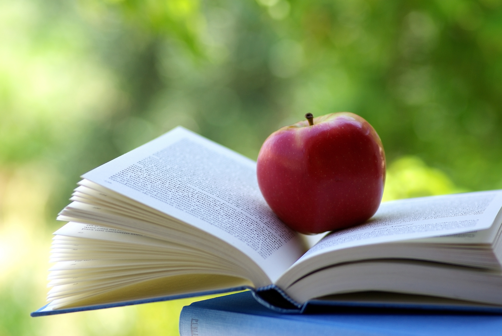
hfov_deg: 13.7
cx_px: 251
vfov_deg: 9.2
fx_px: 2094
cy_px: 168
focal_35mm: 150
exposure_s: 1/250
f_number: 4
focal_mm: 100
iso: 100
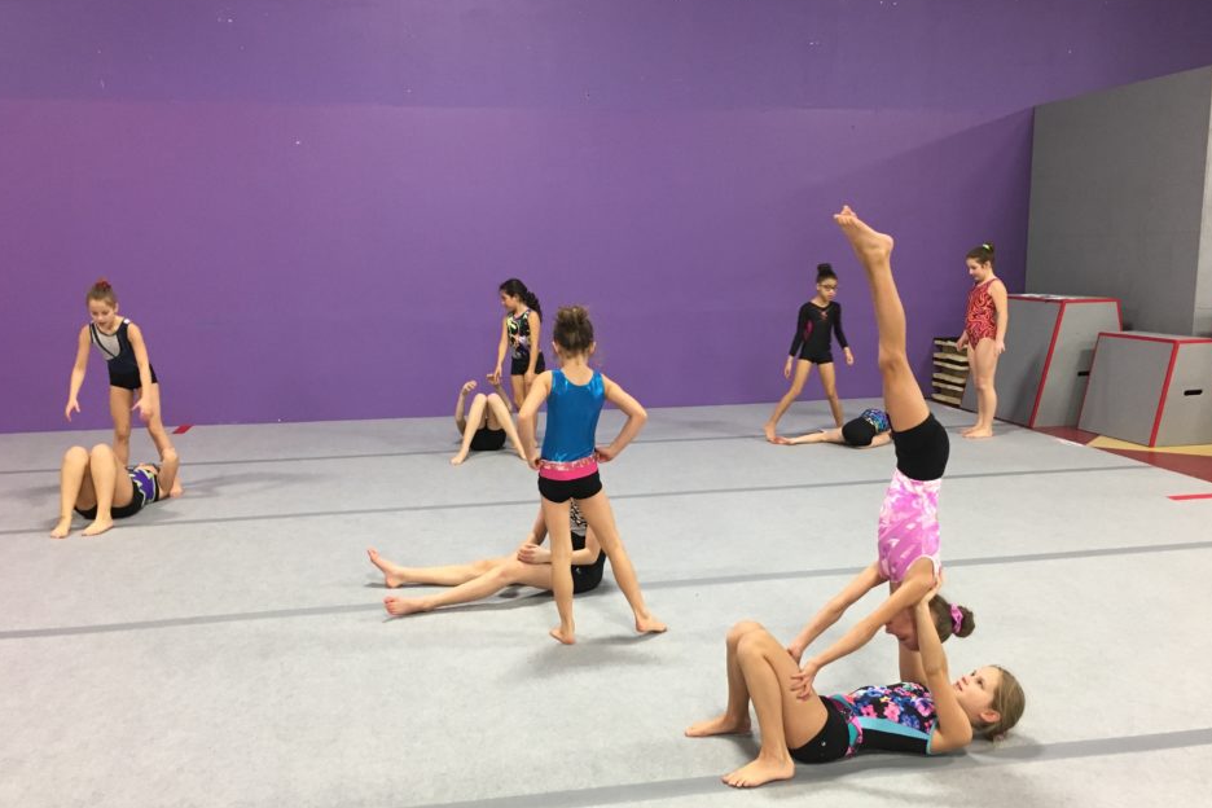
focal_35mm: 33
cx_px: 631
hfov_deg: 57.2
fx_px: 1111
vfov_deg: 39.9
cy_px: 457
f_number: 2.2
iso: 100
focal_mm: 4.15
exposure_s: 1/30
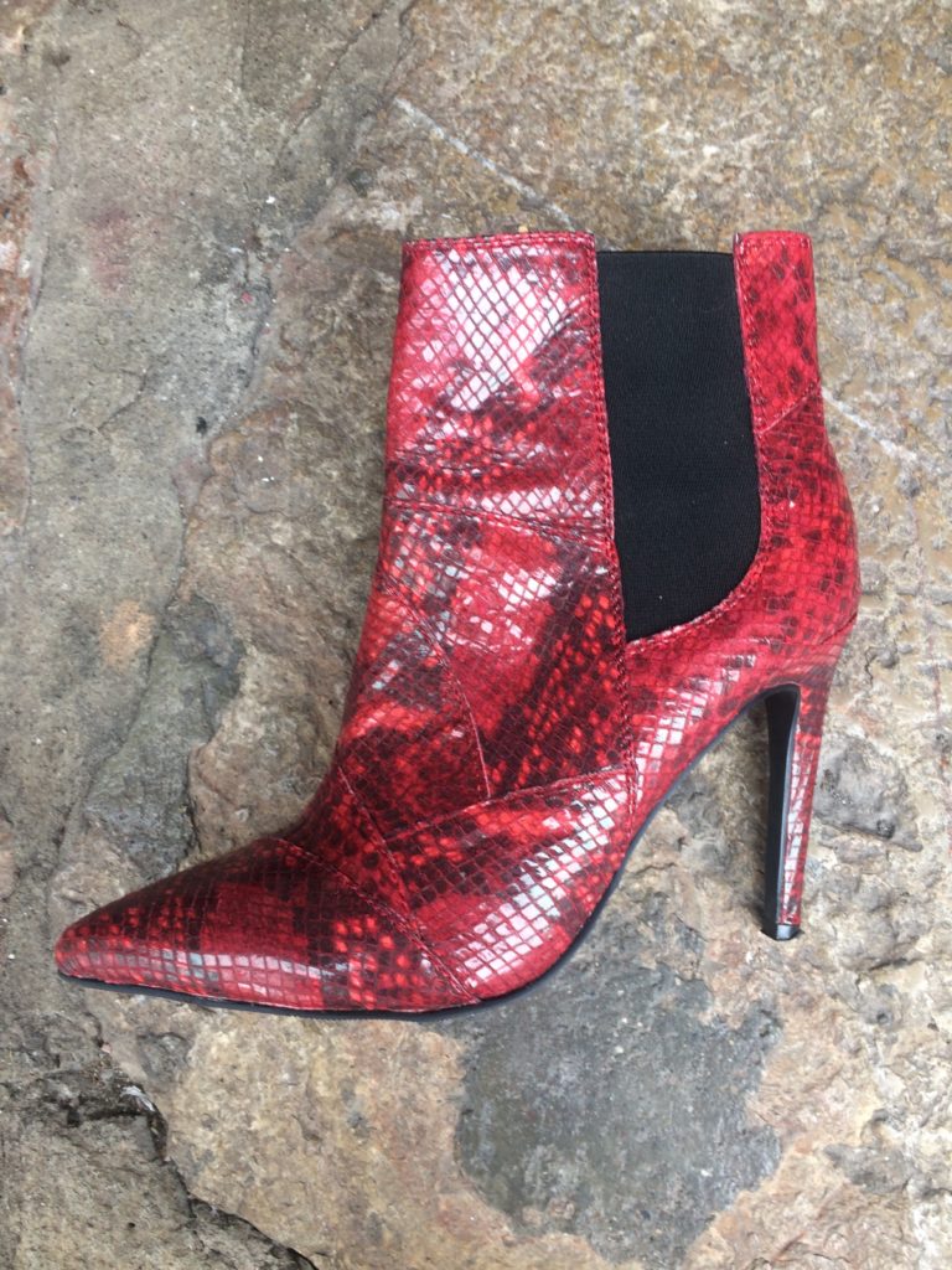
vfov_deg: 61.7
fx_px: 1063
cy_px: 635
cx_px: 476
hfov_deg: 48.2
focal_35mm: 29
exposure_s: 1/33
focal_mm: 4.15
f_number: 2.2
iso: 40
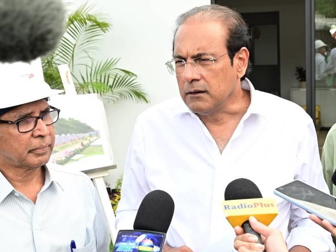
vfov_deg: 27.5
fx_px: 515
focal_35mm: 53
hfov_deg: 35.9
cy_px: 135
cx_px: 215
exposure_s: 1/200
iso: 320
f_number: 6.3
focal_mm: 24
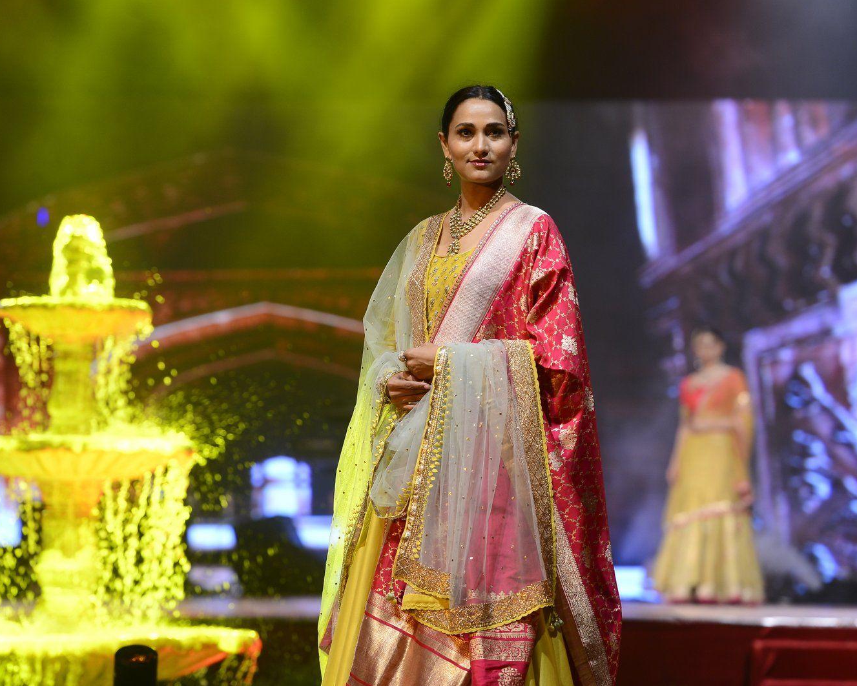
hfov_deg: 10.7
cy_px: 343
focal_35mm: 181
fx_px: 4592
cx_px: 436
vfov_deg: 8.5
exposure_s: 1/200
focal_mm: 160
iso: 800
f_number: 4
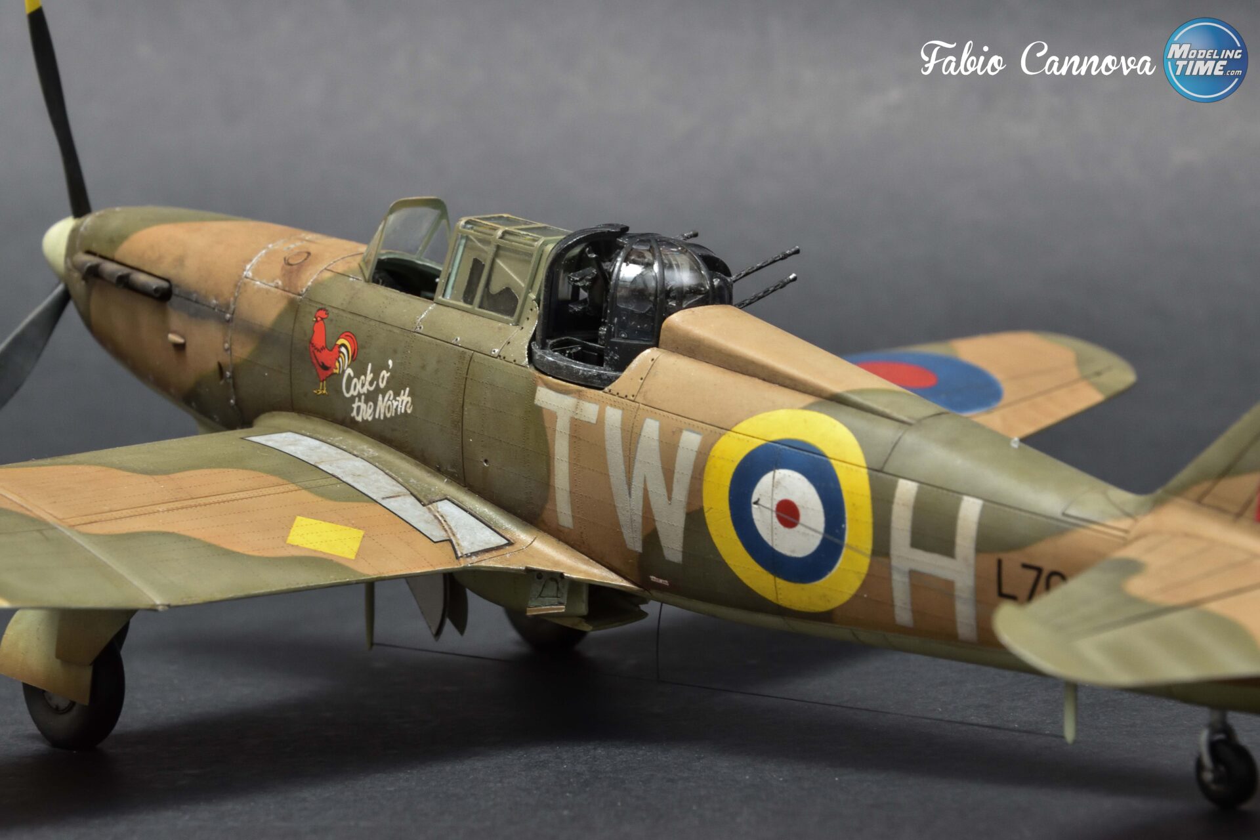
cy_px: 420
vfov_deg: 11.4
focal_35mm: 120
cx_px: 630
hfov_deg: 17.1
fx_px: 4200
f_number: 16
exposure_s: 1/125
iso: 1100
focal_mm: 80
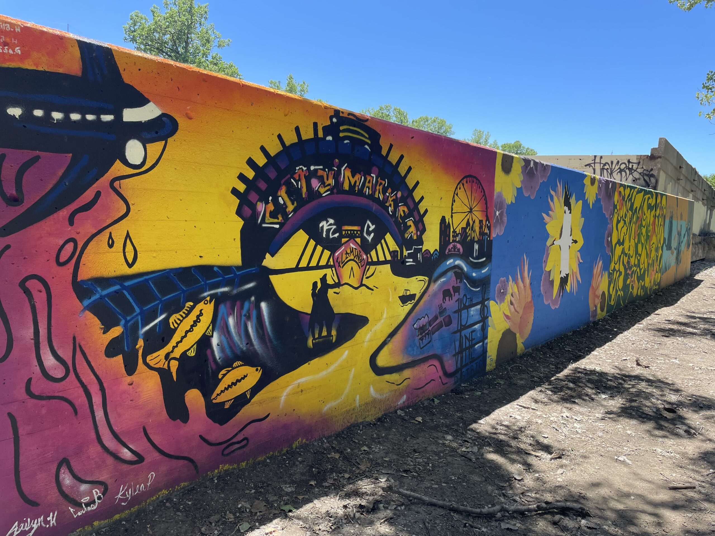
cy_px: 268
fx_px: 537
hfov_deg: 67.3
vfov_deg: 53.1
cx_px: 358
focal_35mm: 26
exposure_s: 1/1159
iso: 50
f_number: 1.6
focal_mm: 4.2
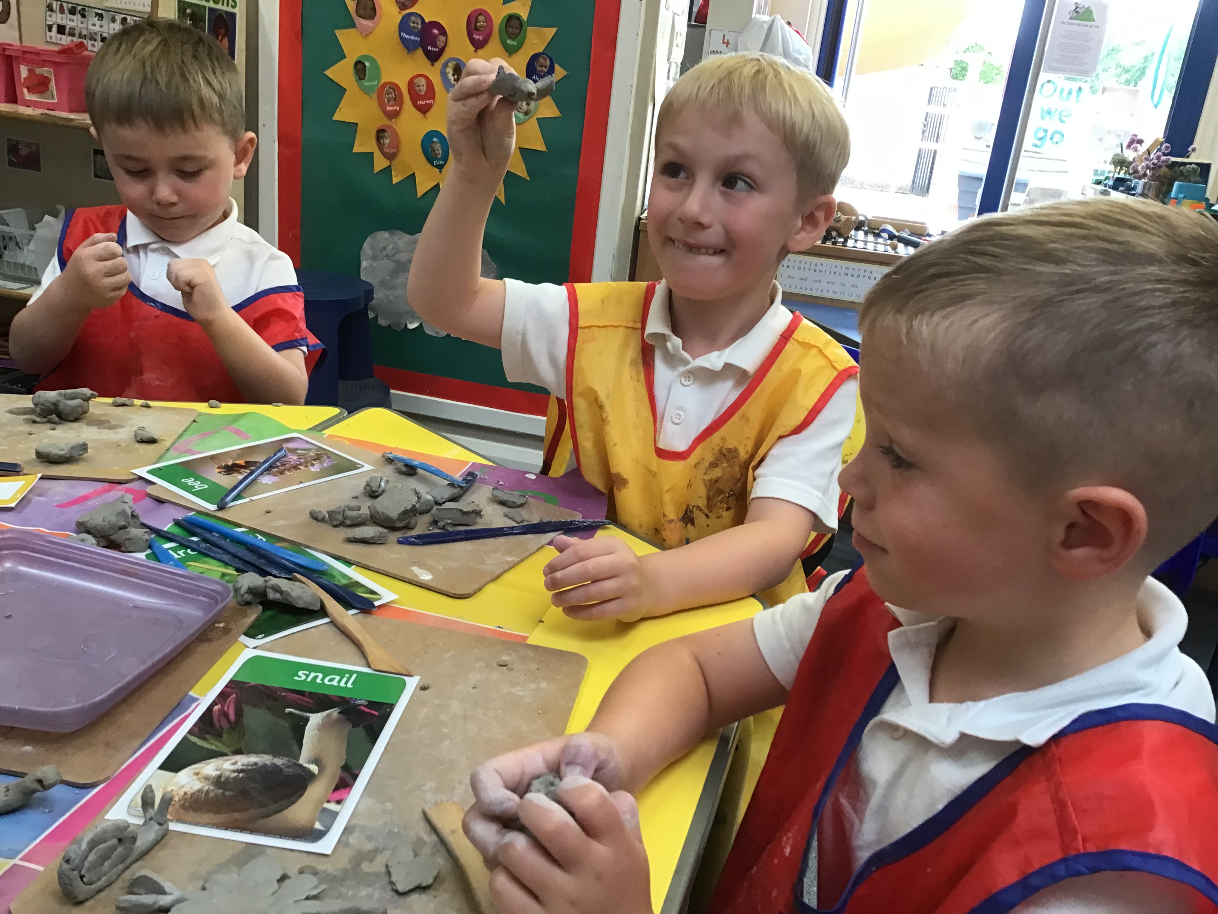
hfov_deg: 58.4
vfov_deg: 45.4
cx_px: 609
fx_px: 1091
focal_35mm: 31
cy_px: 457
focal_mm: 3.3
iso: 40
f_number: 2.4
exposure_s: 1/33
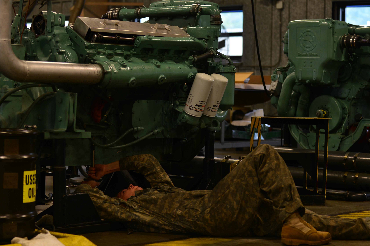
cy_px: 136
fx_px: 935
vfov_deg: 15.0
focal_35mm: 91
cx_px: 197
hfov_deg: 22.4
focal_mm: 70
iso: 400
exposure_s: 1/100
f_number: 3.2
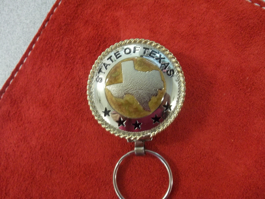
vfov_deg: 42.9
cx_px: 132
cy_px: 100
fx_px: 253
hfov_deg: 55.4
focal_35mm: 33
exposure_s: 1/8
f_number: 3.3
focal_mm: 5.9
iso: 212
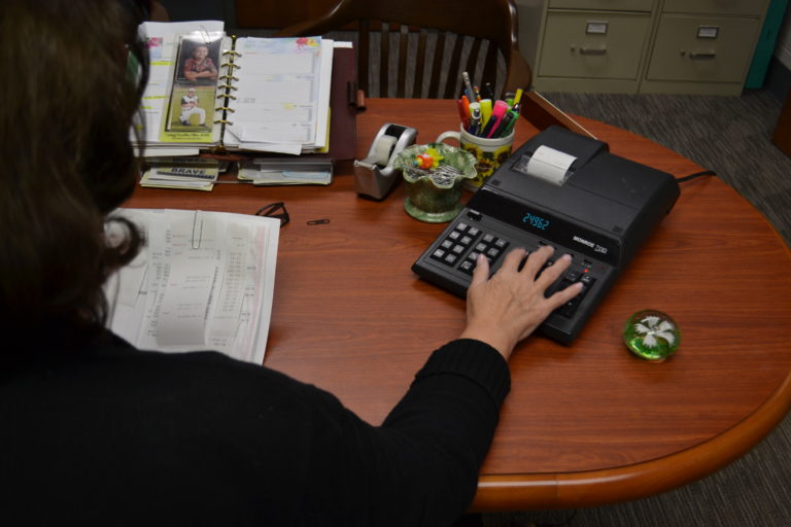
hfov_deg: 53.1
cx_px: 396
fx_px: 791
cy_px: 264
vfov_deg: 36.9
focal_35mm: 36
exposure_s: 1/60
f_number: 4
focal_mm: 24
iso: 400
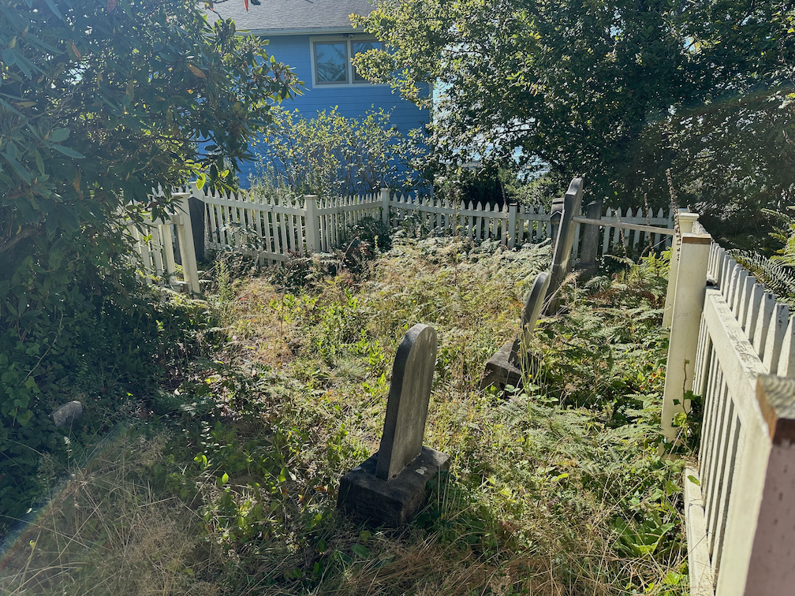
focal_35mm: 24
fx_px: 551
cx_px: 398
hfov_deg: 71.6
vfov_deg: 56.8
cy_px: 298
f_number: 1.78
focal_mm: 6.86
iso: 80
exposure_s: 1/1587
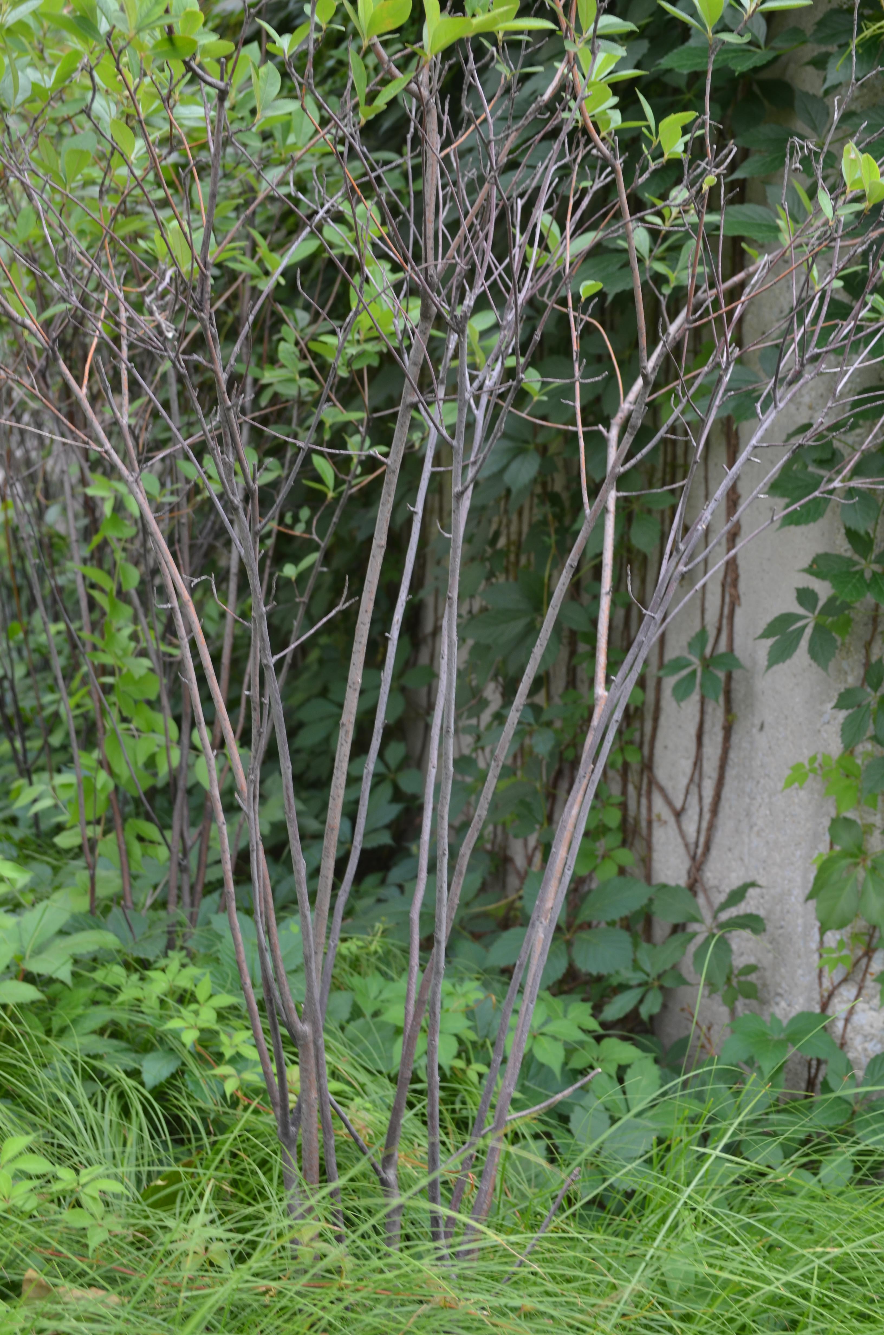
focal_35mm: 57
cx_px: 442
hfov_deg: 23.7
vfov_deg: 35.1
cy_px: 668
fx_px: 2109
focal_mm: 38
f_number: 7.1
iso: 200
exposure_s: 1/60
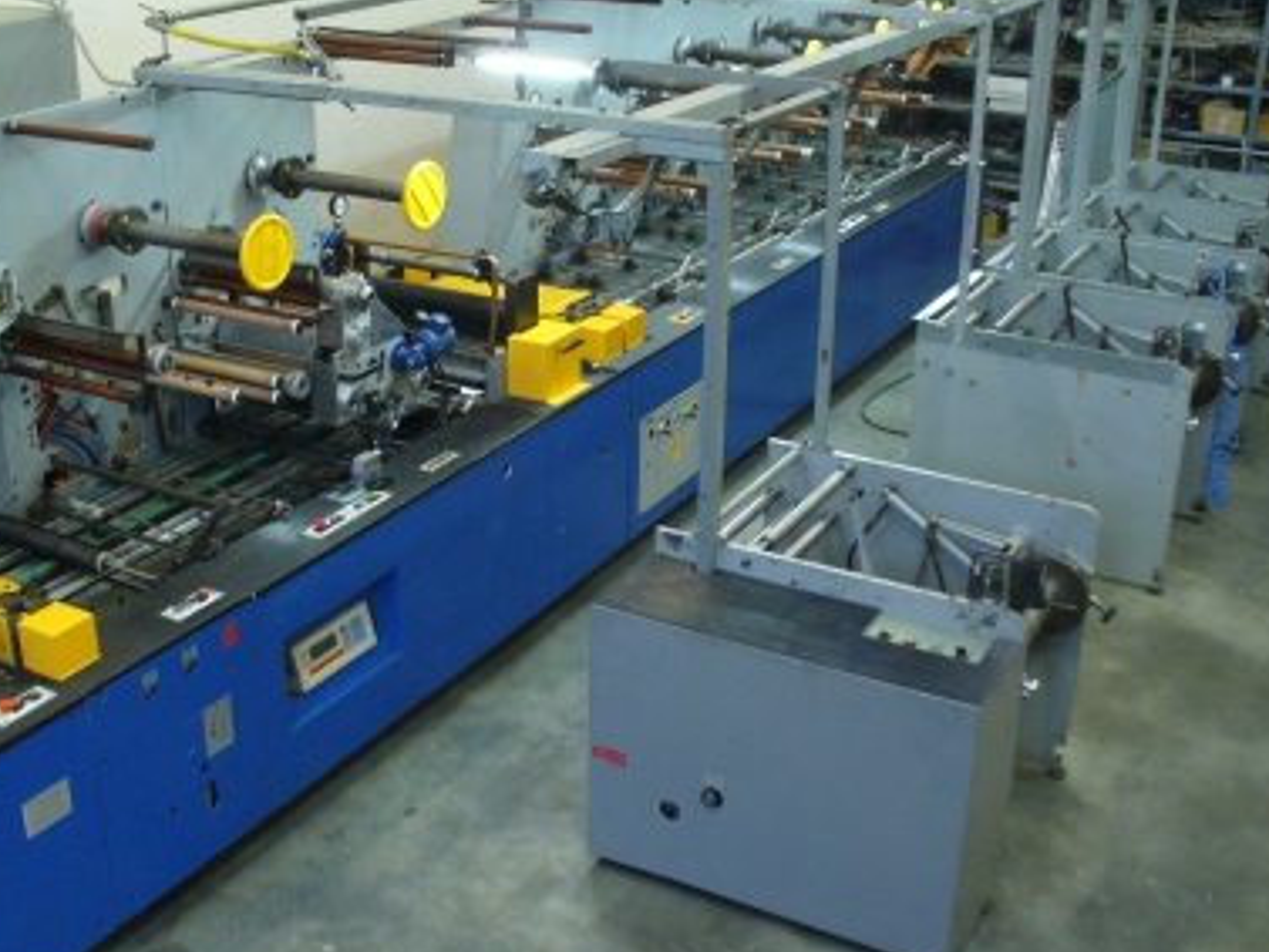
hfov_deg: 42.8
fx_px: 1614
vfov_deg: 32.9
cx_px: 539
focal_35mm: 44
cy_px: 484
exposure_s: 1/6
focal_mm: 6.1
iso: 200
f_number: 2.8
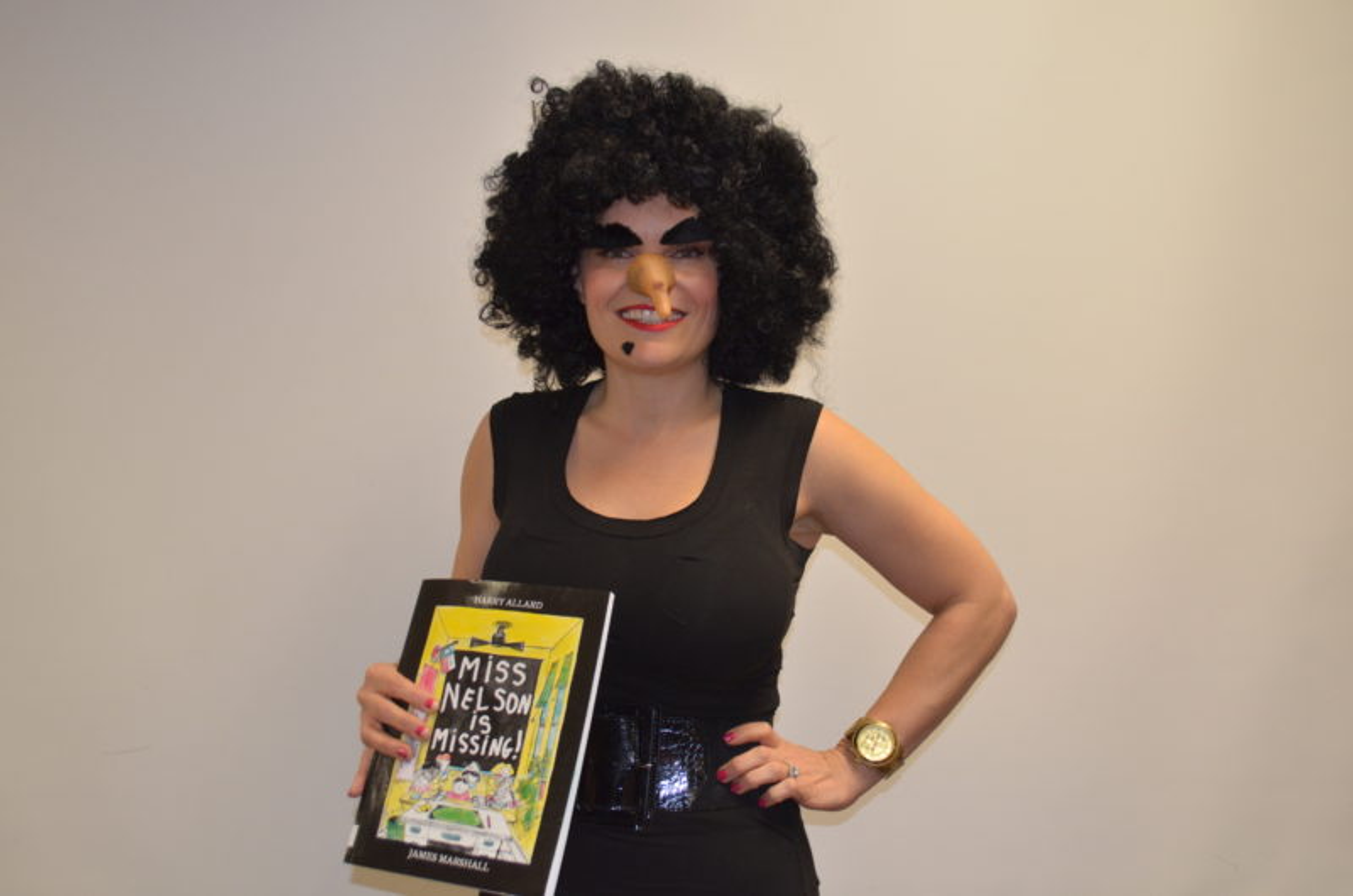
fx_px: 1350
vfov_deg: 36.7
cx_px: 676
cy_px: 448
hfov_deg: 53.2
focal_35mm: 36
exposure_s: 1/60
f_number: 4
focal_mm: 24
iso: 720
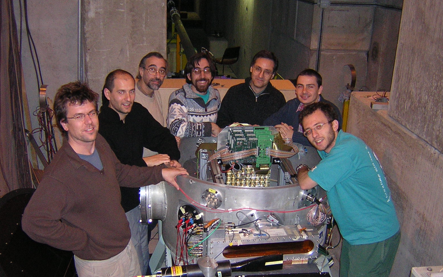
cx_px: 219
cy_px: 158
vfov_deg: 32.7
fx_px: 471
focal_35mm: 39
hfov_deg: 50.4
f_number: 2.6
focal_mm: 4.7
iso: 400
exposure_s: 1/60.1
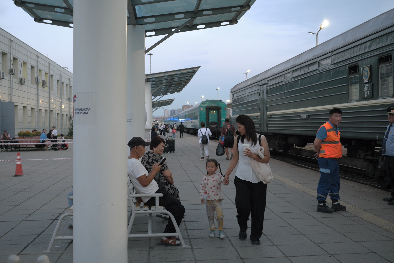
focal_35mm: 41
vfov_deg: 32.6
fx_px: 449
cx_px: 197
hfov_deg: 47.4
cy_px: 132
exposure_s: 1/58
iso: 800
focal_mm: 27
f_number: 2.8
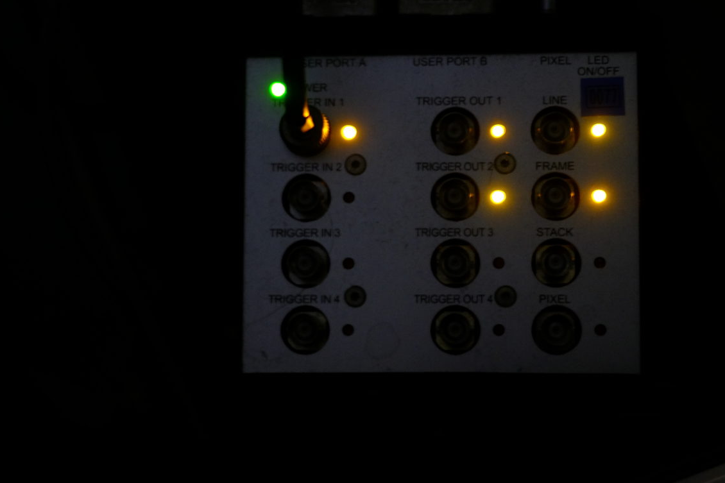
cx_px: 359
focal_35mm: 76
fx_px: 1530
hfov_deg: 26.7
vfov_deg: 17.9
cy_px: 267
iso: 800
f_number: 1.4
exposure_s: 1/8
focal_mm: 35
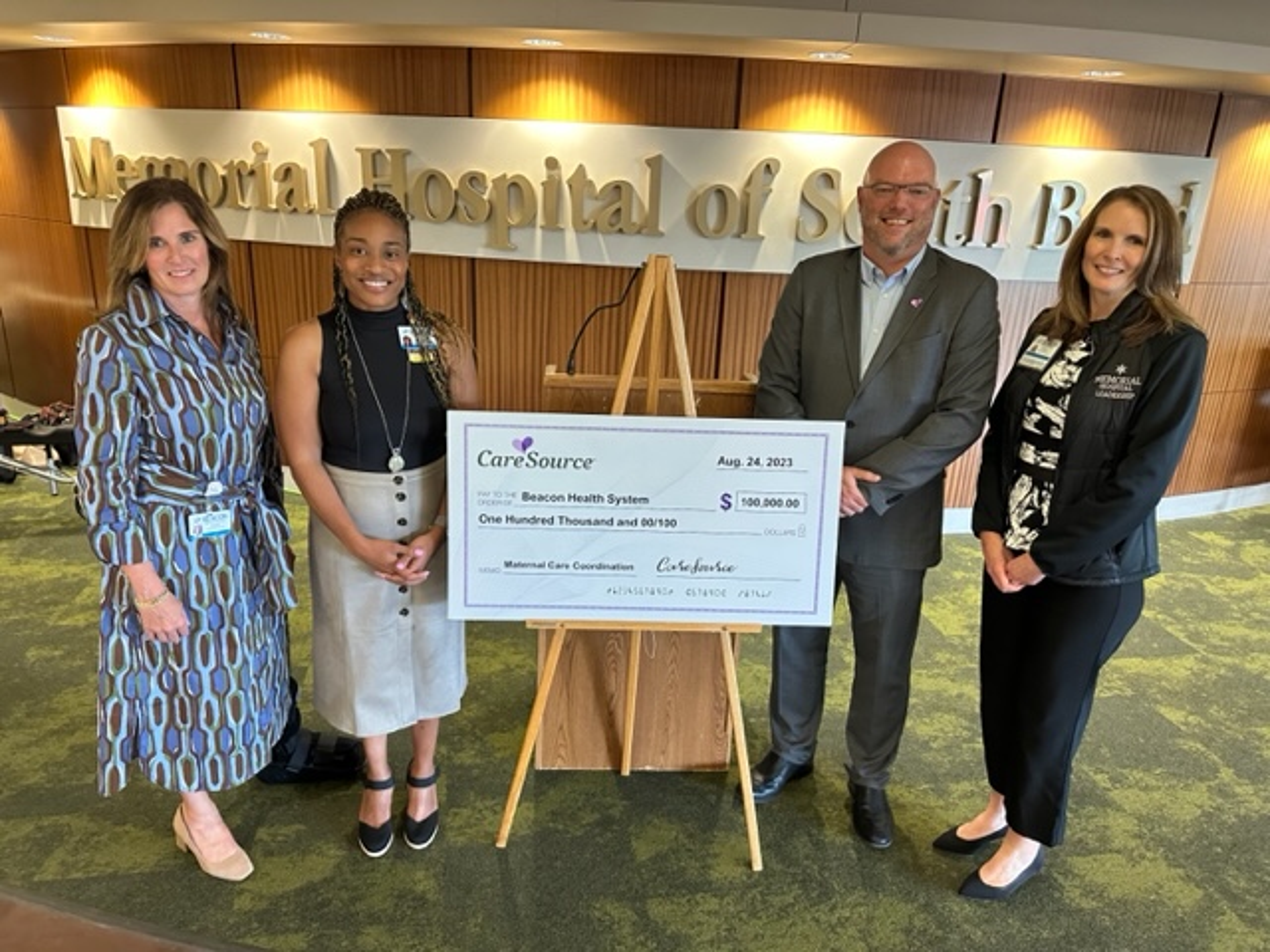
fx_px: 881
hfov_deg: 71.6
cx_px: 635
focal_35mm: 24
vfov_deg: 56.8
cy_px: 476
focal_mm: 6.86
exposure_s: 1/60
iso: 500
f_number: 1.78
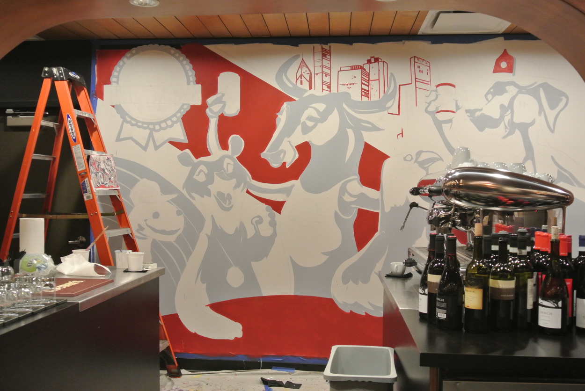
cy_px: 196
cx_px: 292
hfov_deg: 51.8
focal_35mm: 37
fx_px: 602
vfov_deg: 36.0
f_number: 4
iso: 800
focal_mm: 14
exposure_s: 1/20
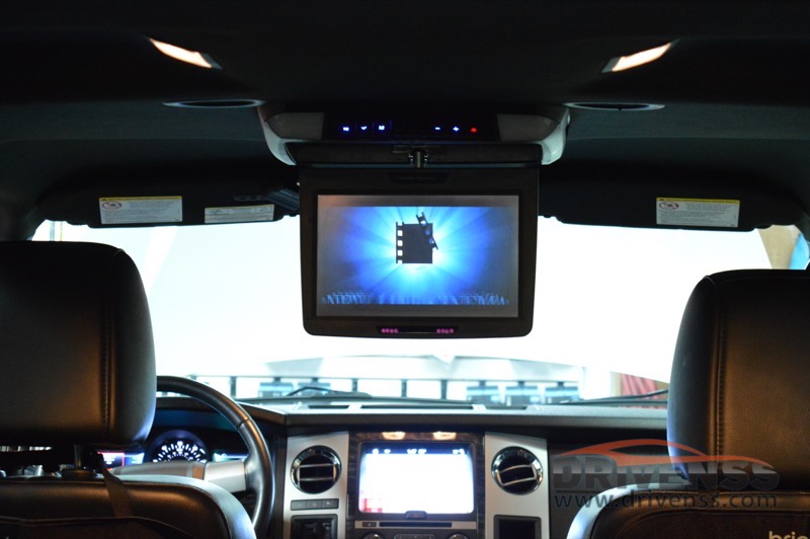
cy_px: 270
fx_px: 1855
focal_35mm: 82
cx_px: 405
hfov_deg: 24.6
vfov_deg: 16.5
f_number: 5.6
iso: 3200
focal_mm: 55
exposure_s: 1/15
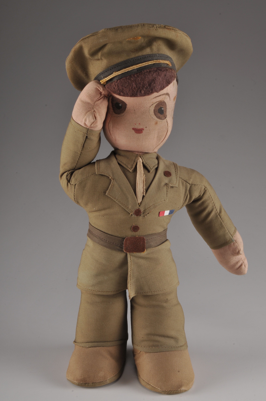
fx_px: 767
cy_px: 200
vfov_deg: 29.3
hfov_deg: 19.7
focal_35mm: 69
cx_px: 133
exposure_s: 1/200
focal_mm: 46
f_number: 22
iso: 100
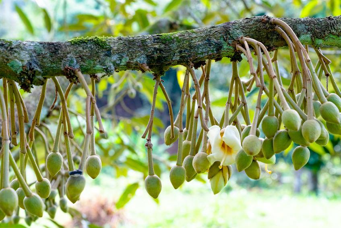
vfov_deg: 19.5
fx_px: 663
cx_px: 170
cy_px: 114
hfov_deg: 28.8
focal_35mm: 70
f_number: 9
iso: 1000
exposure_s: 1/100
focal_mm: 70
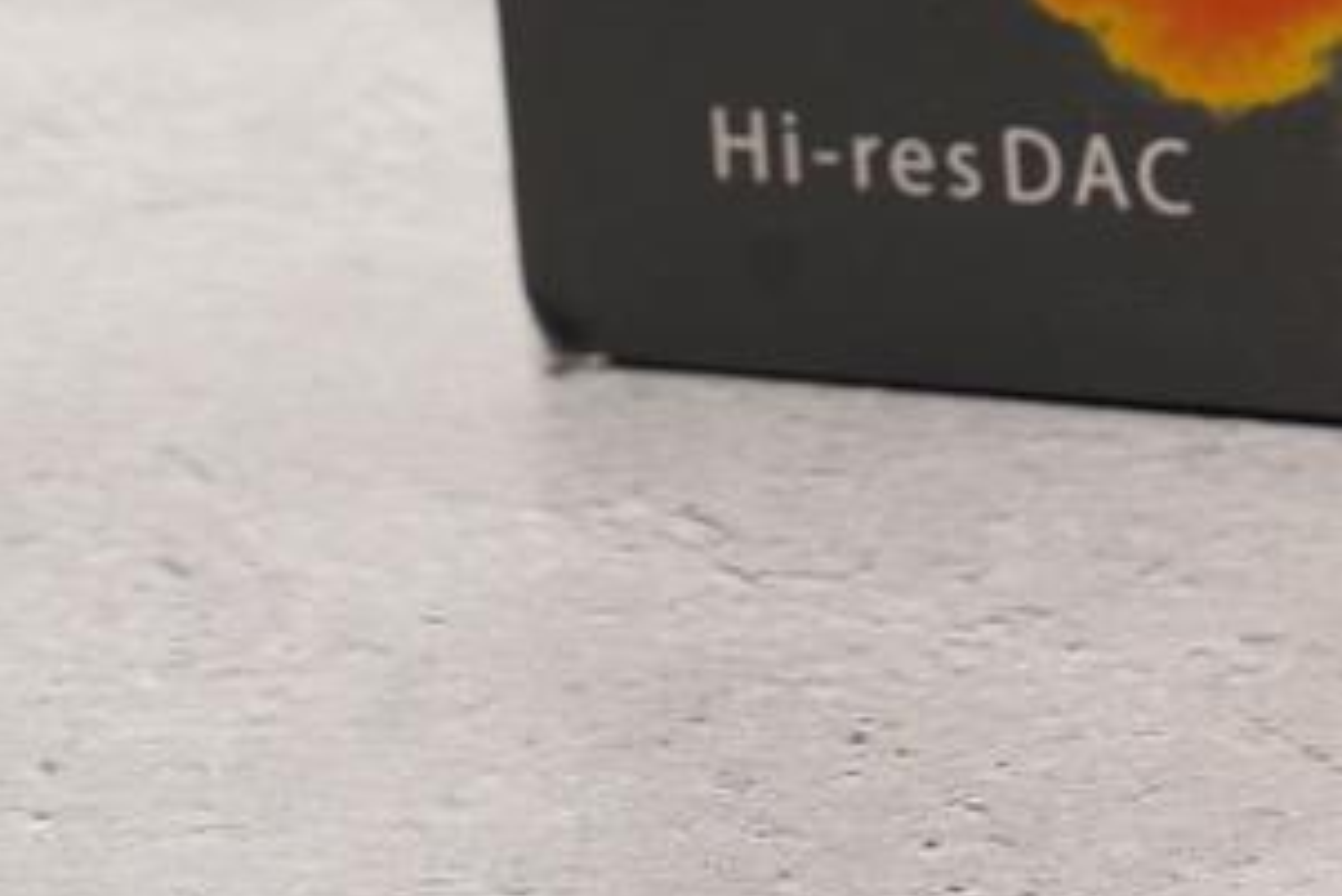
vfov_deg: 6.6
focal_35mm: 203
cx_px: 2167
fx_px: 7571
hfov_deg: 9.8
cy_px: -722
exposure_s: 1/6
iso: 200
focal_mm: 51
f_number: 8
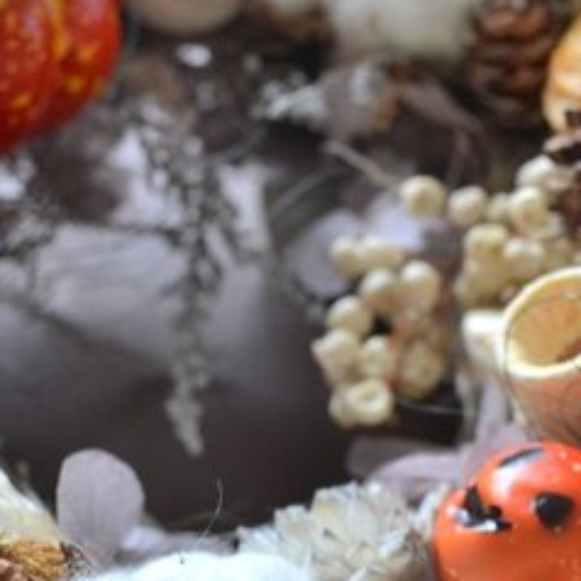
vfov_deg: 16.7
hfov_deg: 16.7
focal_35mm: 103
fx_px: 1956
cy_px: 518
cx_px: 522
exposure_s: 1/25
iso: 400
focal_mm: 30
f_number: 4.5
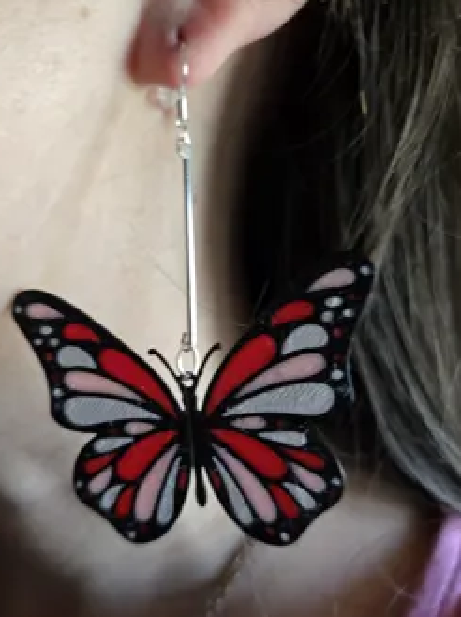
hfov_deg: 49.5
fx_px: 498
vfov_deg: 63.1
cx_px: 193
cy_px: 360
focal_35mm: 28
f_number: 1.7
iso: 400
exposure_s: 1/35
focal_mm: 6.3
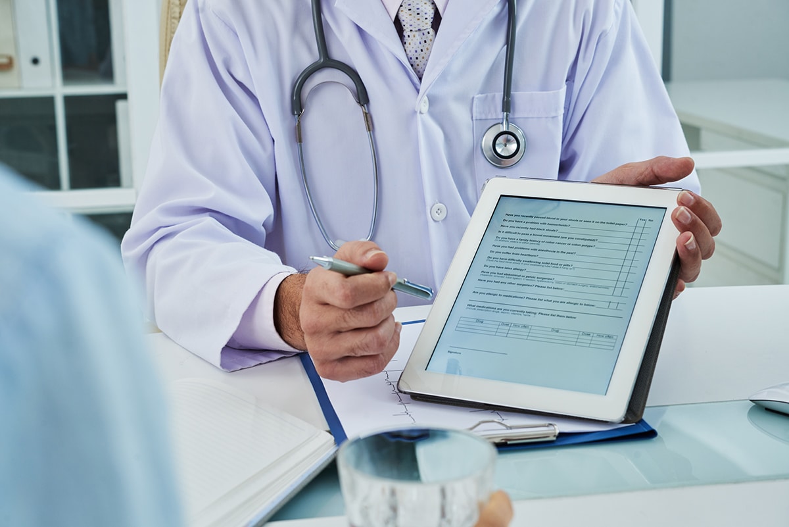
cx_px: 394
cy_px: 264
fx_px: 1315
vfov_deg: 22.6
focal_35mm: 60
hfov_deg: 33.4
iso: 500
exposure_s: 1/40
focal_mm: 60
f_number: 8
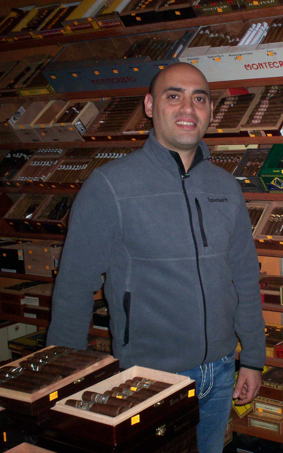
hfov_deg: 24.3
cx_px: 276
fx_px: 629
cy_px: 226
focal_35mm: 51
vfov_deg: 39.6
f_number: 4.5
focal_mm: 6
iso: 140
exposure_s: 1/60
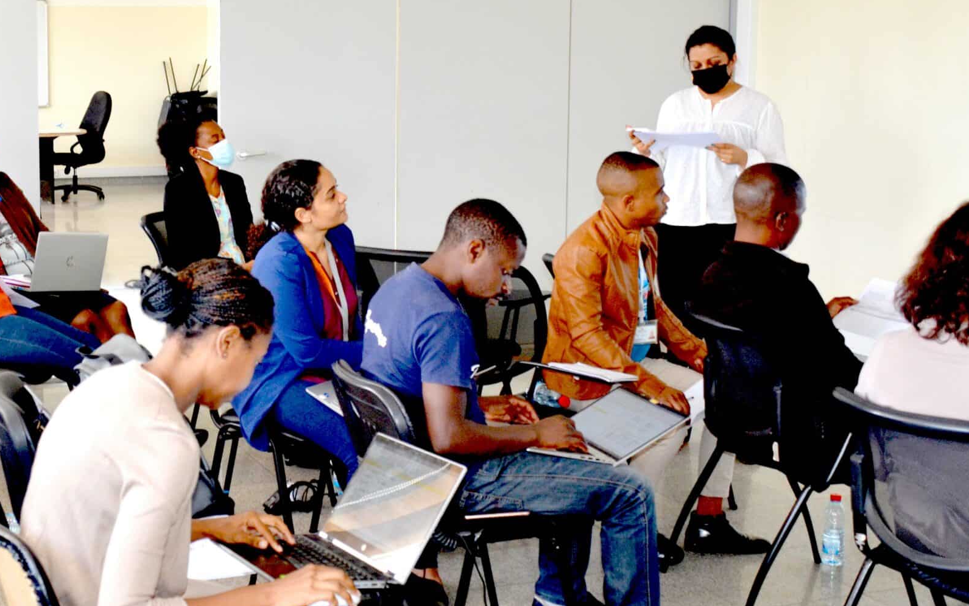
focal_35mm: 54
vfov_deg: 23.9
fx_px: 1426
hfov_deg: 36.5
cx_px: 226
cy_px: 222
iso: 800
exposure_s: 1/60
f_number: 3.8
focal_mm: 22
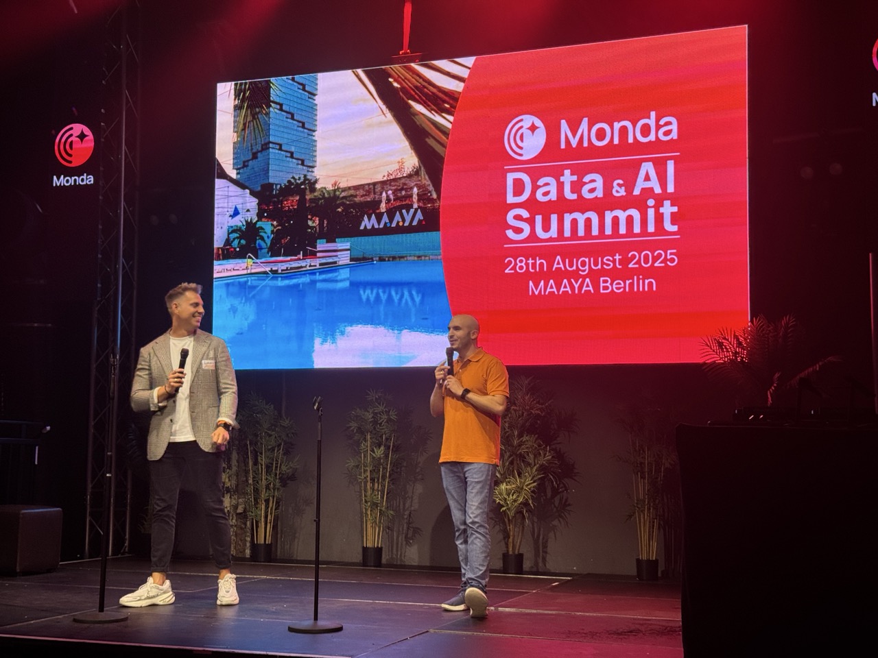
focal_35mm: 48
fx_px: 1217
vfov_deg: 30.3
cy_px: 329
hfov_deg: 39.7
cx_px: 439
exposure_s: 1/130
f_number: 1.78
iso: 50
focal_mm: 6.76
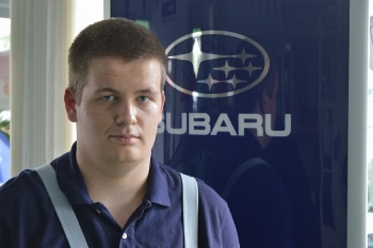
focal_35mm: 99
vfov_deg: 13.8
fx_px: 1025
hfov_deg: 20.6
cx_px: 186
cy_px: 124
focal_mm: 66
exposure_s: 1/60
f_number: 5.3
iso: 720
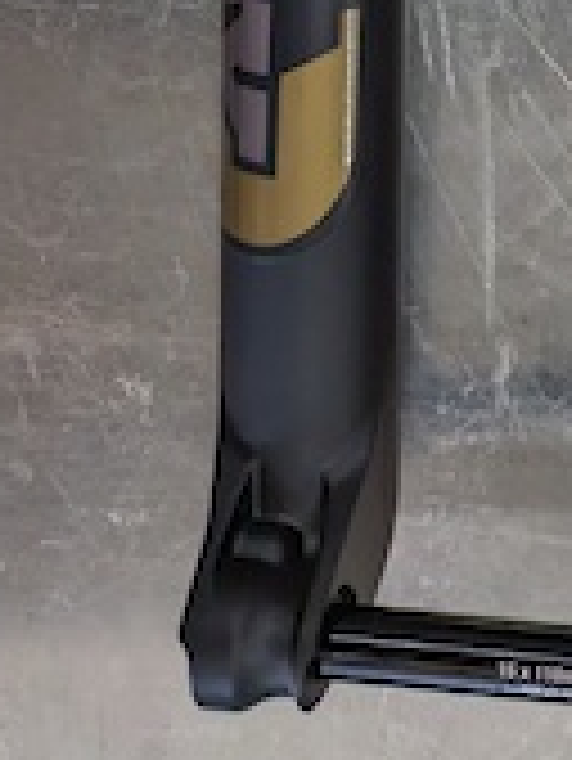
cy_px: -935
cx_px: 944
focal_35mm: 118
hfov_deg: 11.8
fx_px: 2597
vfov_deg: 13.3
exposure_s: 1/334
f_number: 1.89
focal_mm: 5.43
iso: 45
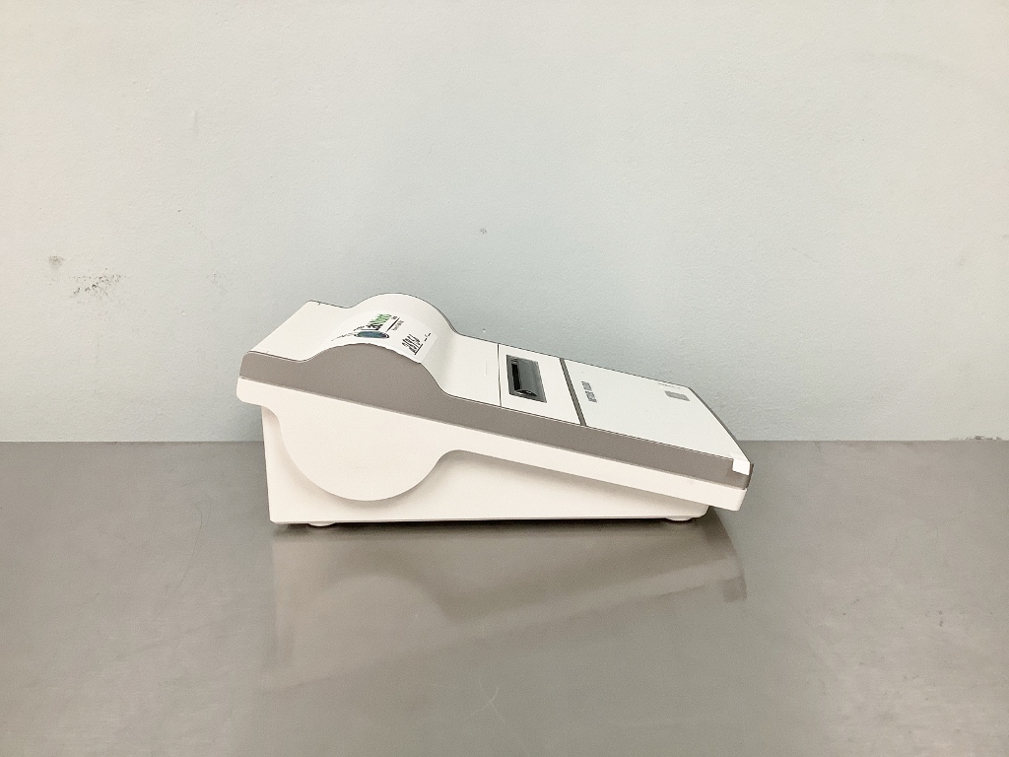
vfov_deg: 45.4
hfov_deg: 58.4
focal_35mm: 31
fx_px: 904
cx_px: 504
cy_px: 378
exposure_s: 1/60
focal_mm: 3.3
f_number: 2.4
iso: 125
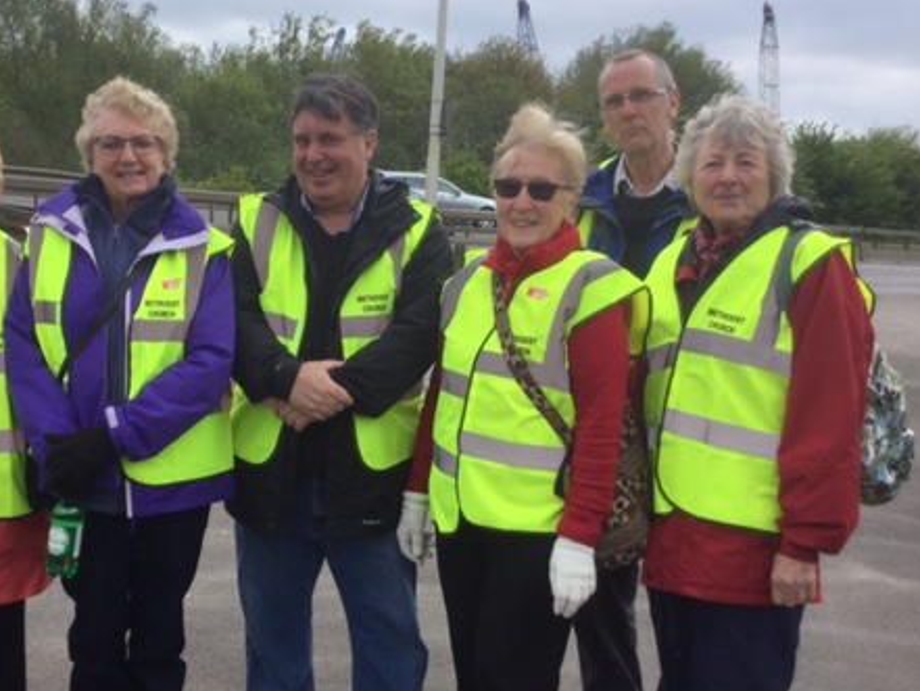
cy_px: 395
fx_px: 1196
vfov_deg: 32.1
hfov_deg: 41.7
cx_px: 330
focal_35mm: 45
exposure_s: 1/696
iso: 25
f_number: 2.4
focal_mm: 3.3
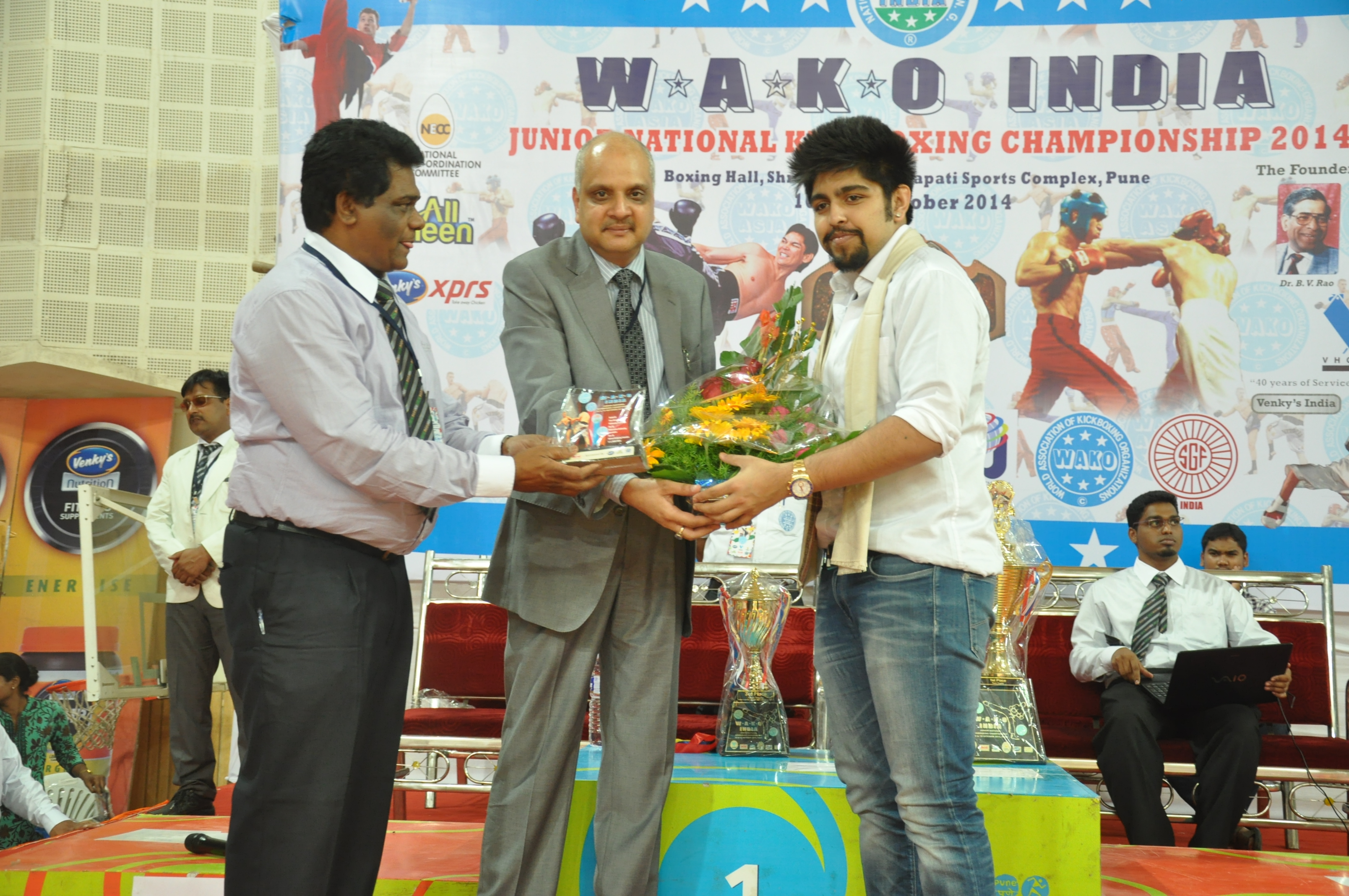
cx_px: 674
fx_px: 1684
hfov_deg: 43.7
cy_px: 448
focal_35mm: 45
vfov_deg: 29.8
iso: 1000
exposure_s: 1/50
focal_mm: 30
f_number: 4.2
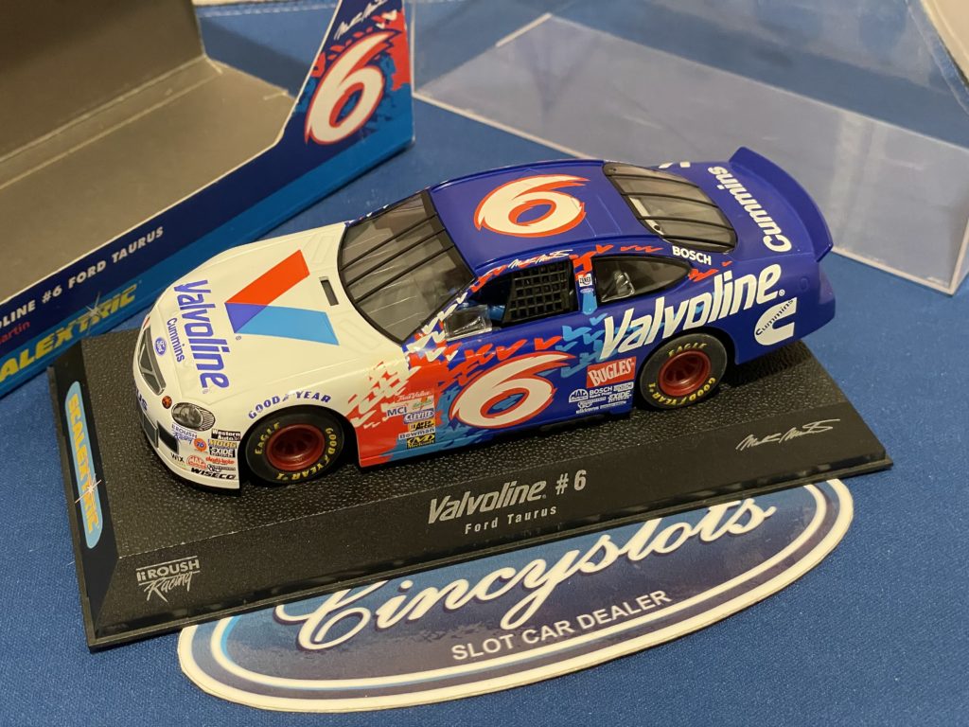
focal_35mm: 52
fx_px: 1456
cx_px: 484
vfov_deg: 28.0
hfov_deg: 36.8
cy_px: 364
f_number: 2
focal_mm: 6
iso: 640
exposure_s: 1/60
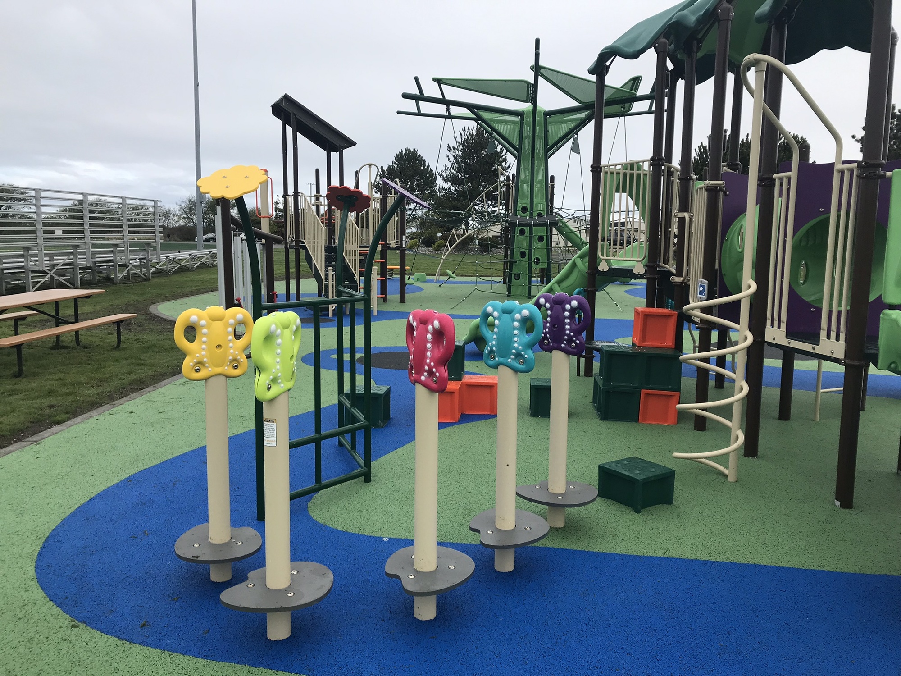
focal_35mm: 28
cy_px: 338
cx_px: 450
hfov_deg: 63.4
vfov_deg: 49.7
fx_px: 729
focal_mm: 3.99
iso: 20
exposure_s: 1/1408
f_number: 1.8
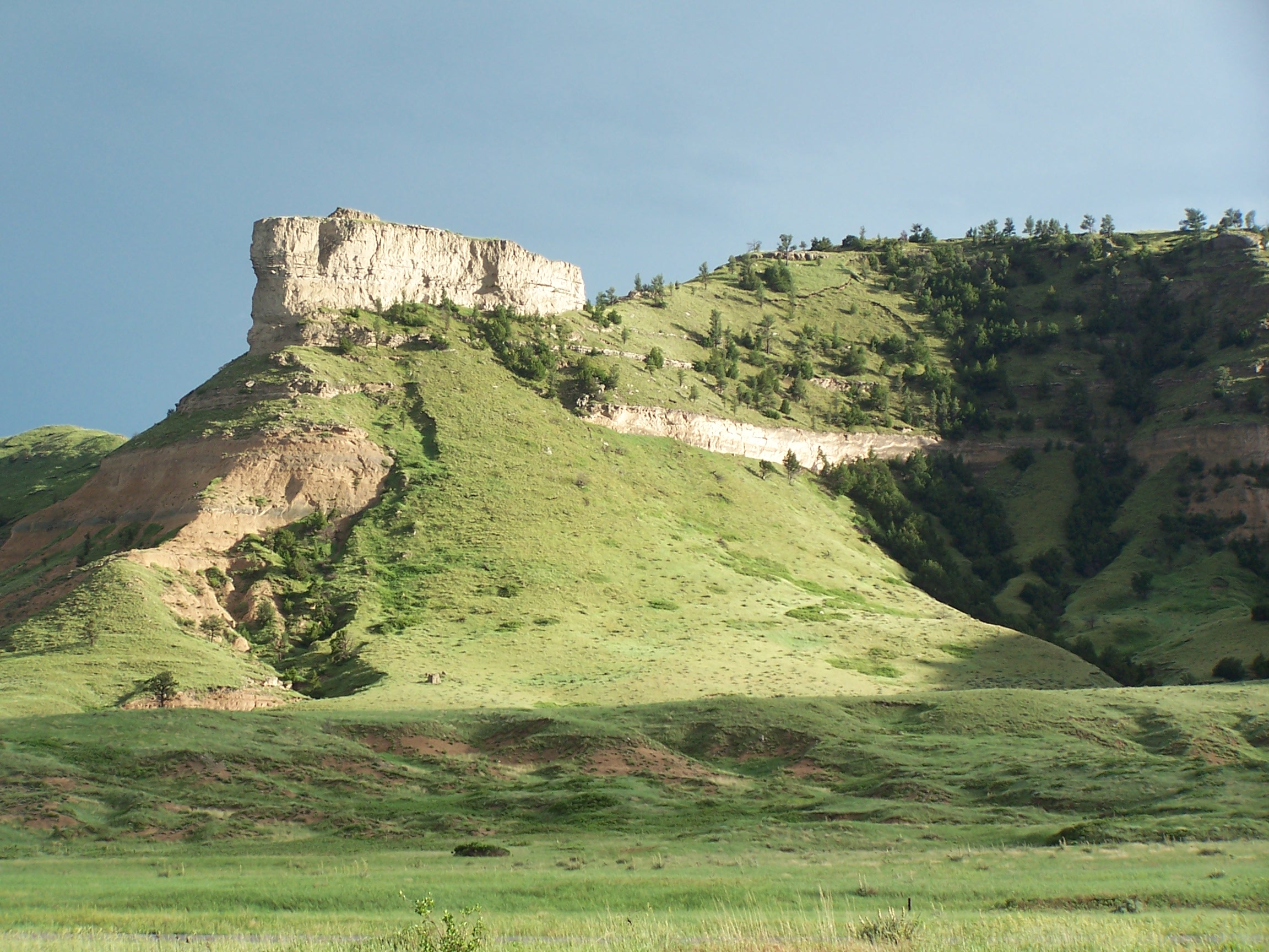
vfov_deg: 14.1
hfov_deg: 18.7
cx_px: 634
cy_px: 476
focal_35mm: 105
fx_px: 3849
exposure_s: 1/350
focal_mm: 17.5
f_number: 3.2
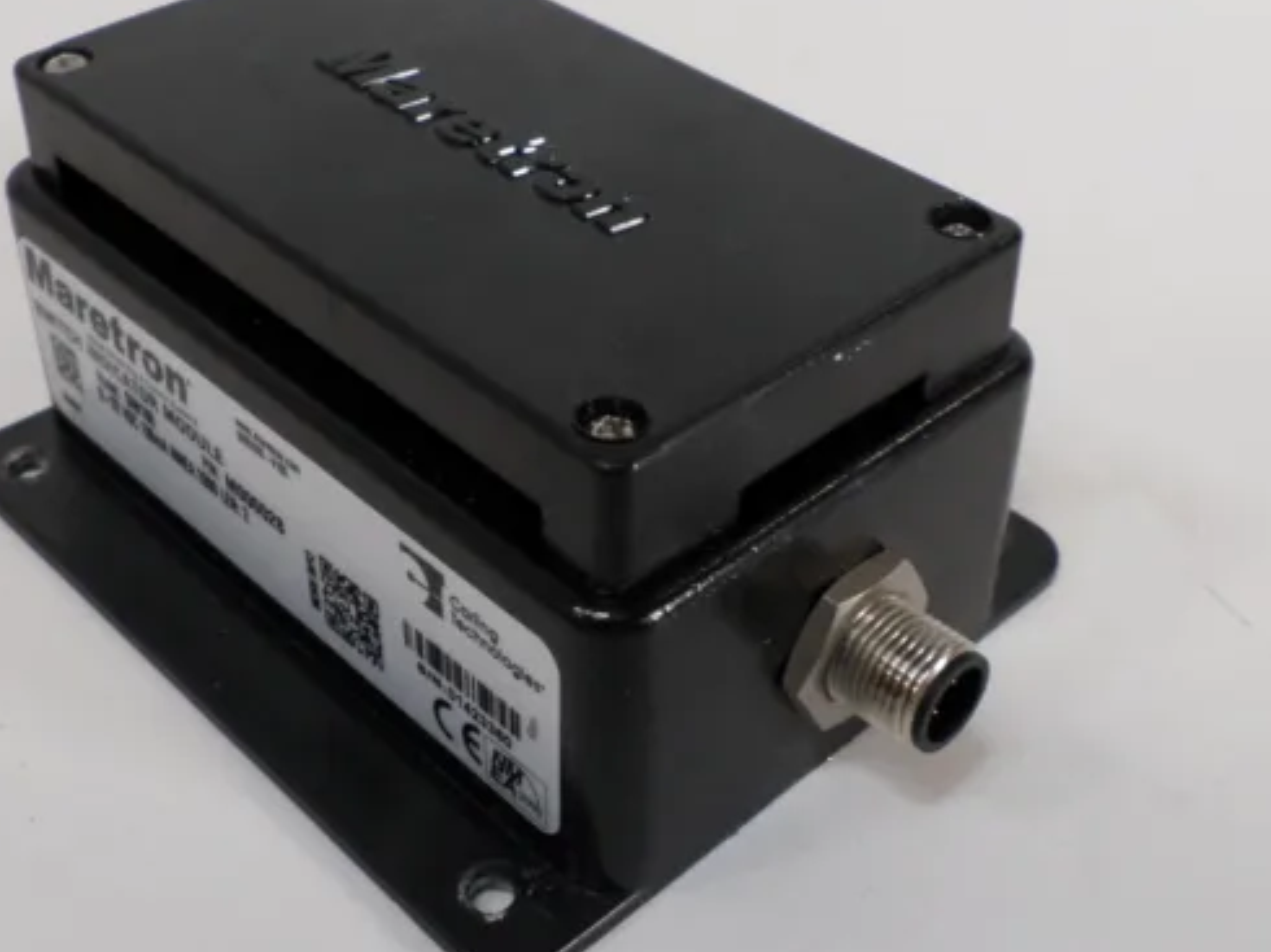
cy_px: 488
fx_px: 1688
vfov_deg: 31.5
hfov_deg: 41.2
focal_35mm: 46
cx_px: 577
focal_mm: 4.5
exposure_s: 1/45
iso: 80
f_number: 2.5
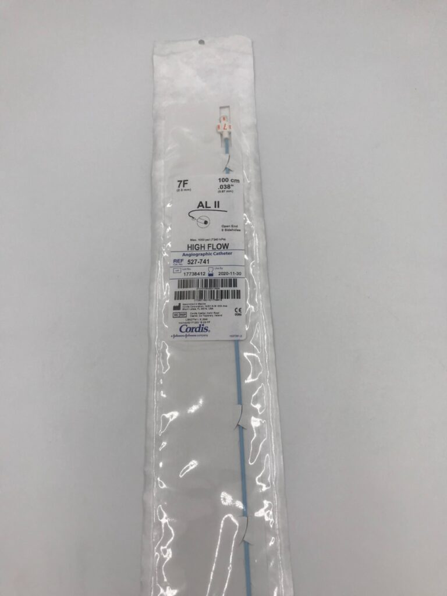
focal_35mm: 28
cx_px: 224
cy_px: 298
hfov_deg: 49.7
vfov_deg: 63.4
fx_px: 482
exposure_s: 1/337
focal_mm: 3.99
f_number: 1.8
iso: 20
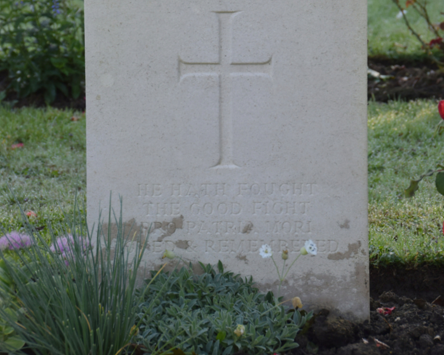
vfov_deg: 8.1
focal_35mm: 191
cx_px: 222
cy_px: 45
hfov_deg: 10.1
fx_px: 2510
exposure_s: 1/250
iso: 400
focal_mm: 90
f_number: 8
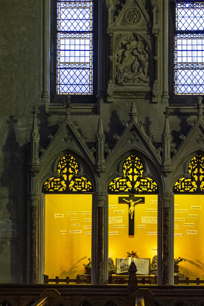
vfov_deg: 15.0
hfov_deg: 10.0
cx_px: 135
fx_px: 1164
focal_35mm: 137
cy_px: 130
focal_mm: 50
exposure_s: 1/200
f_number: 2.2
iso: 1250
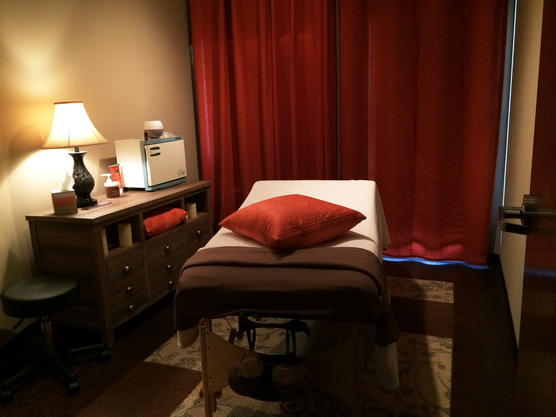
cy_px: 208
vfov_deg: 48.2
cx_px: 278
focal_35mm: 29
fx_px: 466
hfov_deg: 61.7
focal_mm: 4.15
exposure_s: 1/15
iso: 320
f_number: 2.2
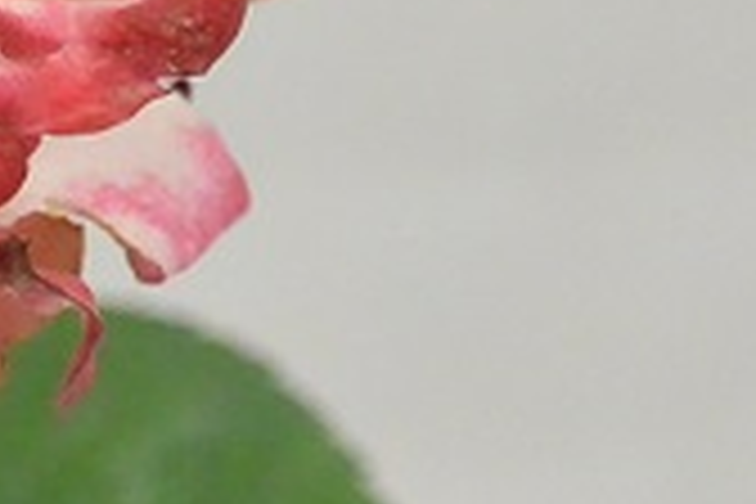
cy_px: -274
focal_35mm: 225
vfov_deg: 6.0
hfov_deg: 9.0
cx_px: -166
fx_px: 4725
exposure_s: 1/100
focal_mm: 20.3
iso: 3200
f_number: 5
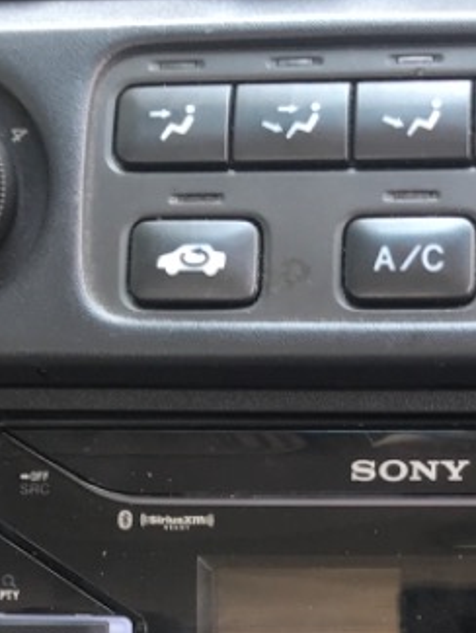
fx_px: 1704
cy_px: 633
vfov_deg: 20.4
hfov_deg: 15.7
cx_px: 431
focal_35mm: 93
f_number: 1.8
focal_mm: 3.99
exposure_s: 1/60
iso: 32
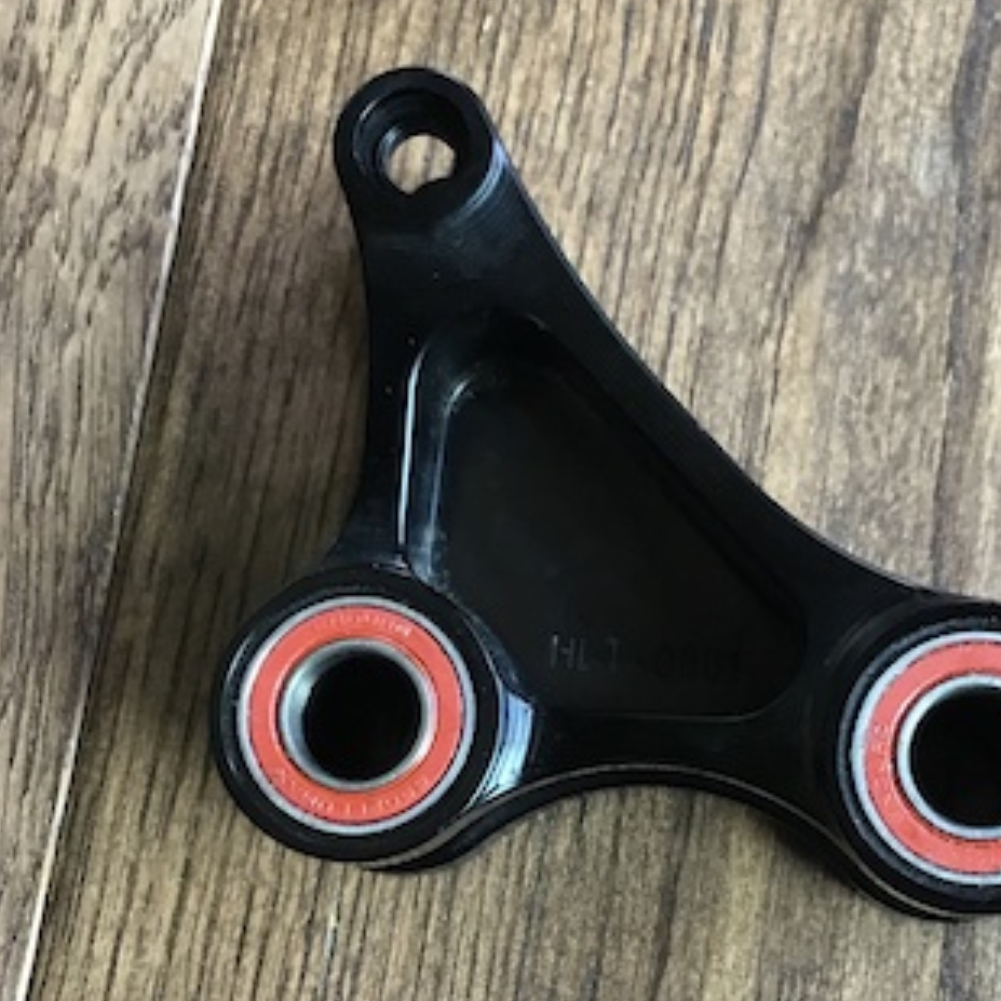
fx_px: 2323
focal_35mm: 71
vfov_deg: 24.3
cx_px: 648
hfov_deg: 24.2
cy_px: 625
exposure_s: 1/30
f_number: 2.4
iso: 64
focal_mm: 3.3
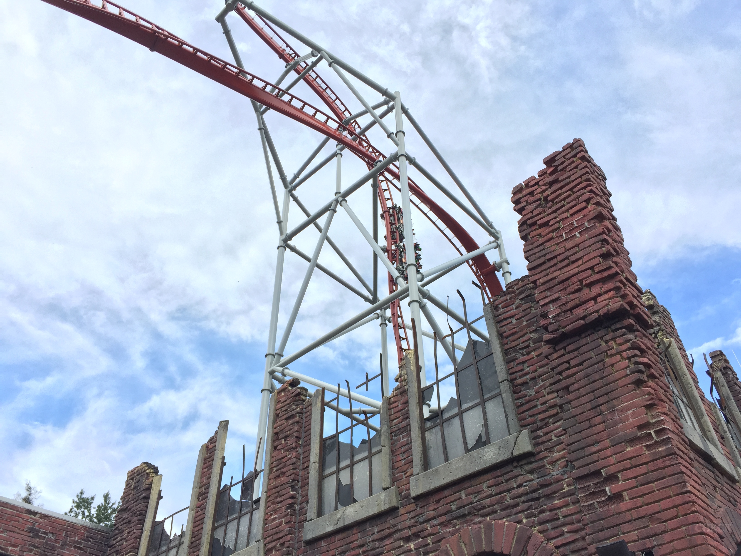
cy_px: 278
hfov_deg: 61.7
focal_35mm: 29
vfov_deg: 48.2
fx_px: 621
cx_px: 370
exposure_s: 1/1163
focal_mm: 4.15
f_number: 2.2
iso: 32
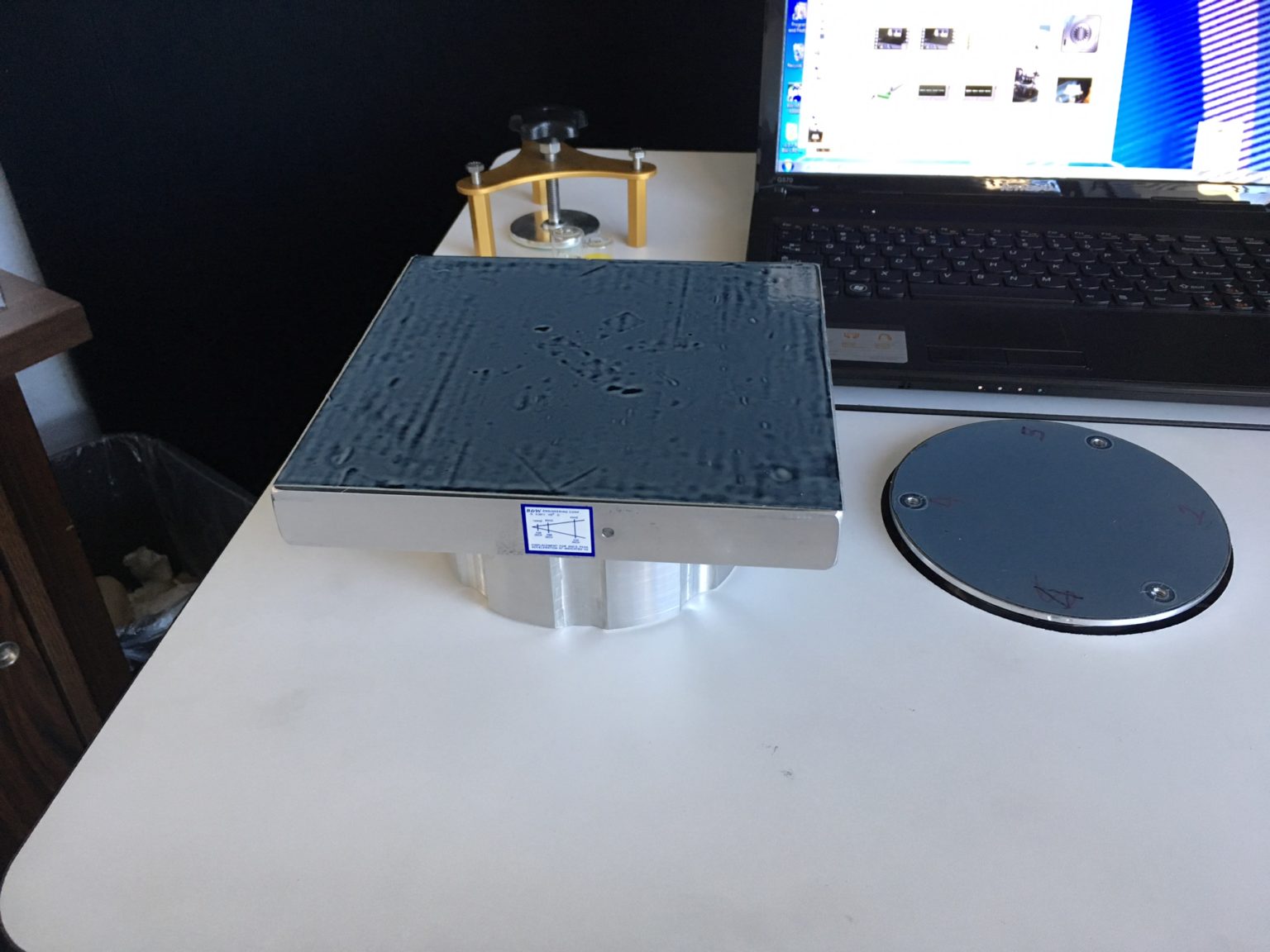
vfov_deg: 48.2
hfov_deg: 61.7
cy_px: 476
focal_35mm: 29
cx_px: 635
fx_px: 1064
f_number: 2.2
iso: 125
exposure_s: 1/30
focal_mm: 4.15
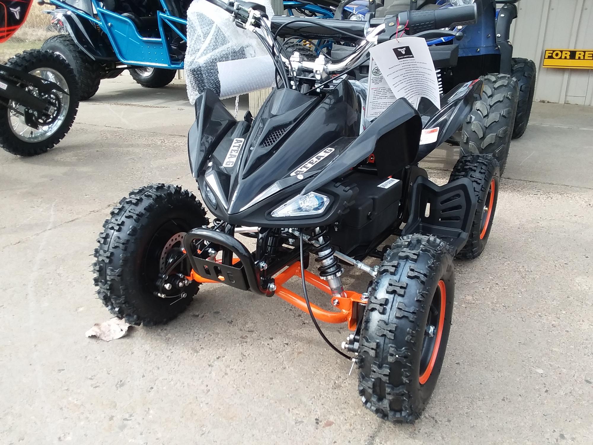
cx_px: 296
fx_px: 497
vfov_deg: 48.2
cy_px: 222
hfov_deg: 61.7
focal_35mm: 29
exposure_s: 1/353
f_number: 1.9
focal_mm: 2.47
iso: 40
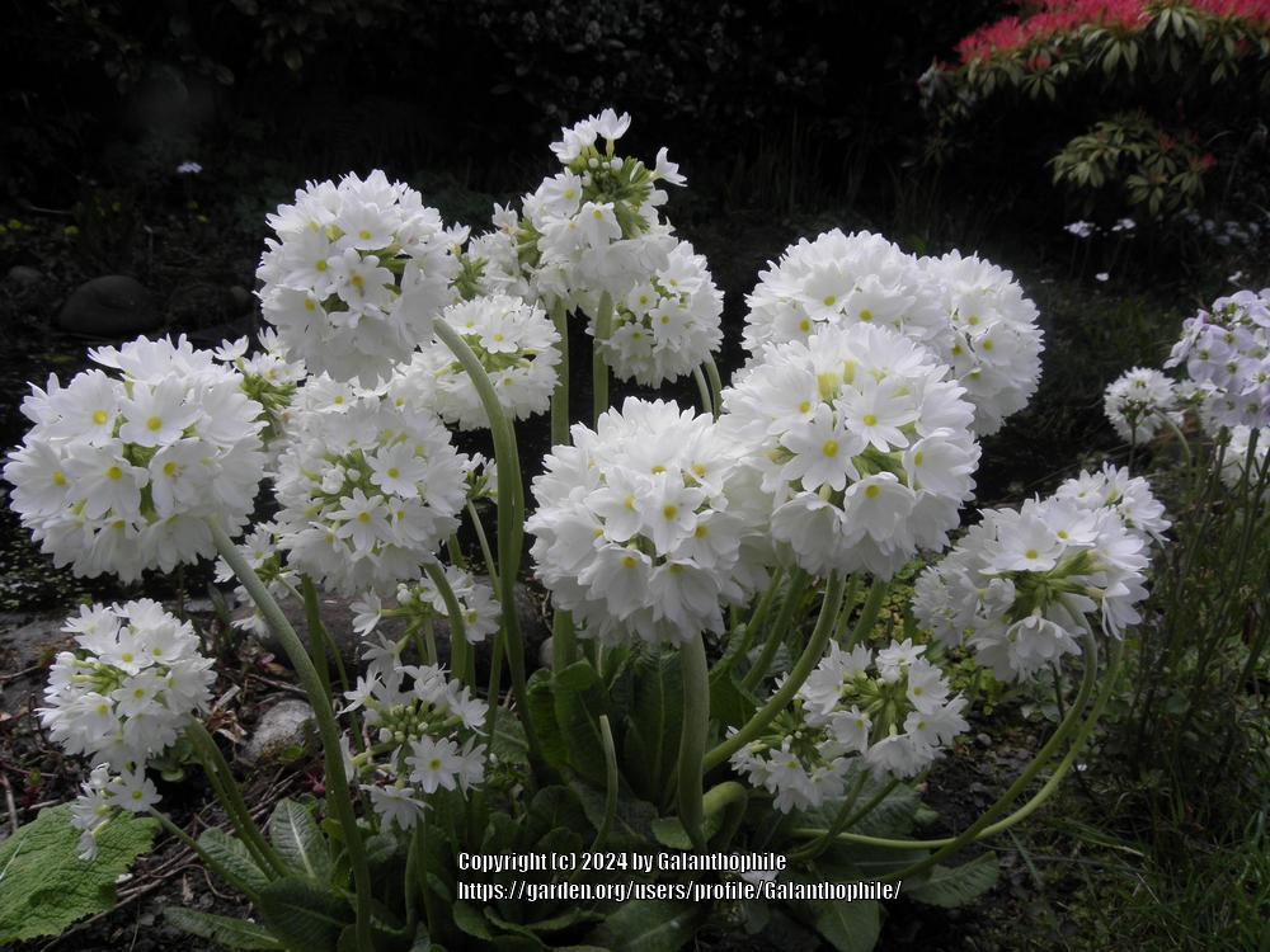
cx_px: 635
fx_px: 954
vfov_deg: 53.1
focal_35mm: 26
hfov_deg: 67.3
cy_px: 476
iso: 64
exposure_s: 1/200
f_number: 5.6
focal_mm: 4.6
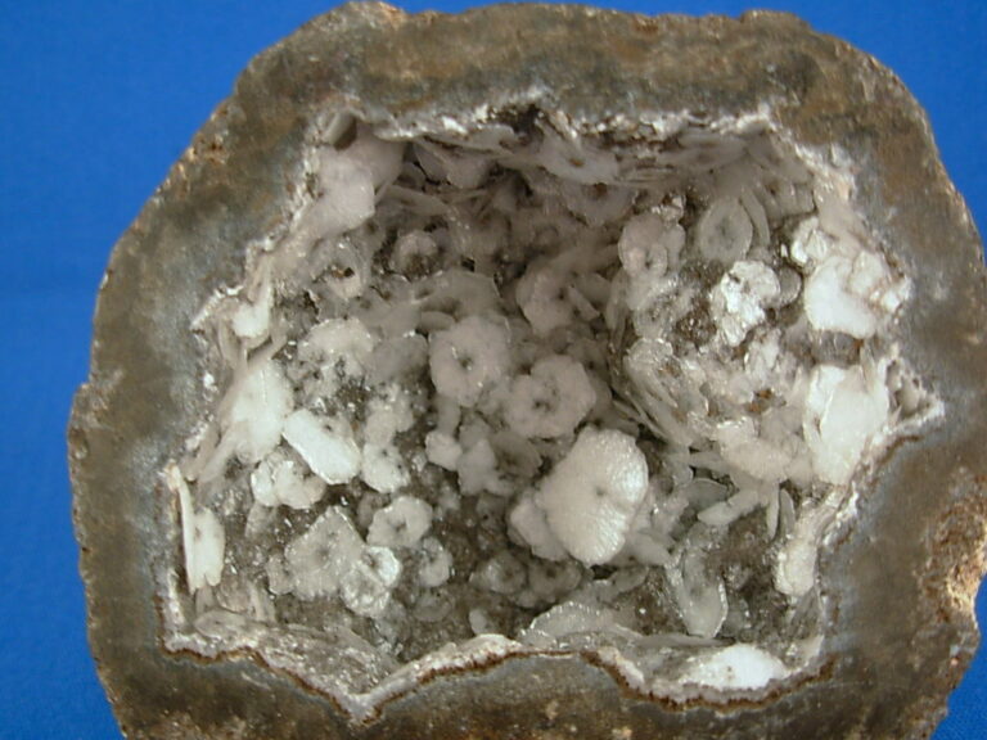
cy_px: 370
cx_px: 494
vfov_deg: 37.7
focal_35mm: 38
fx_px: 1083
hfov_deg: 49.0
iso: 50
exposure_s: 1/4.1
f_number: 2.9
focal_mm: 6.3
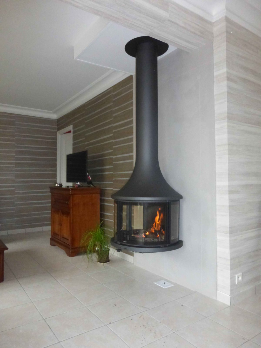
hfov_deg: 54.9
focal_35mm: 25
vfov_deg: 69.4
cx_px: 130
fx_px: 251
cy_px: 174
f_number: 3.3
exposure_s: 1/60
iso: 800
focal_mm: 4.3
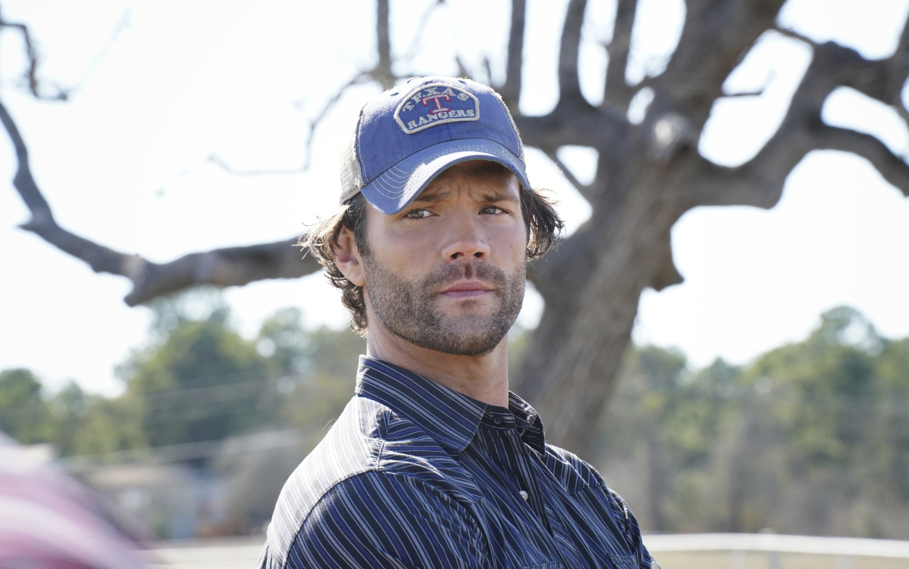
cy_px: 280
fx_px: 4559
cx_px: 454
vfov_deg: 7.1
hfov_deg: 11.4
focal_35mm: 184
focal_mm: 180
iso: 2500
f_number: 11
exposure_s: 1/800
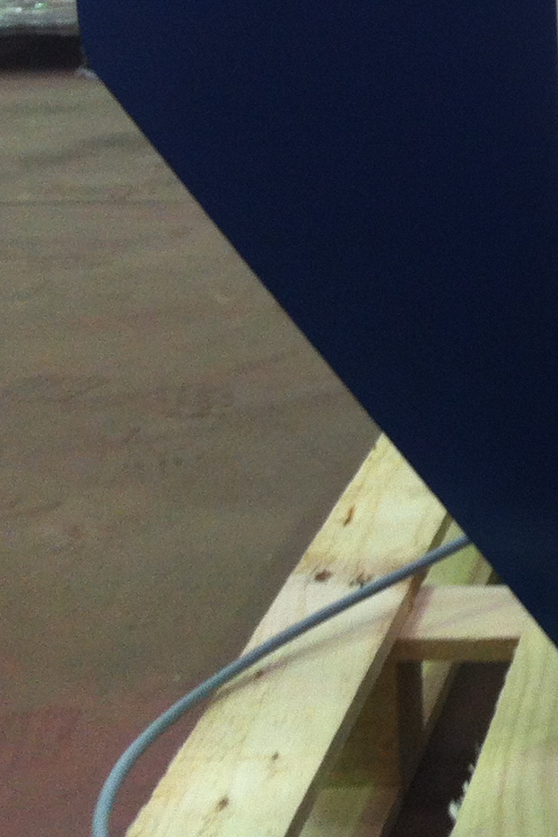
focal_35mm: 101
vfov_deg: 19.9
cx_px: 1042
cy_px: 125
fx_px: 2348
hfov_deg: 12.3
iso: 125
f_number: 2.8
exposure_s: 1/15
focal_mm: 3.85
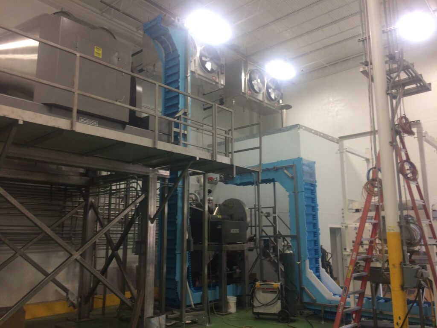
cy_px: 164
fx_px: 366
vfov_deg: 48.2
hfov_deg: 61.7
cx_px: 218
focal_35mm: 29
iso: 64
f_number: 2.2
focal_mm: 4.15
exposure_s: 1/30
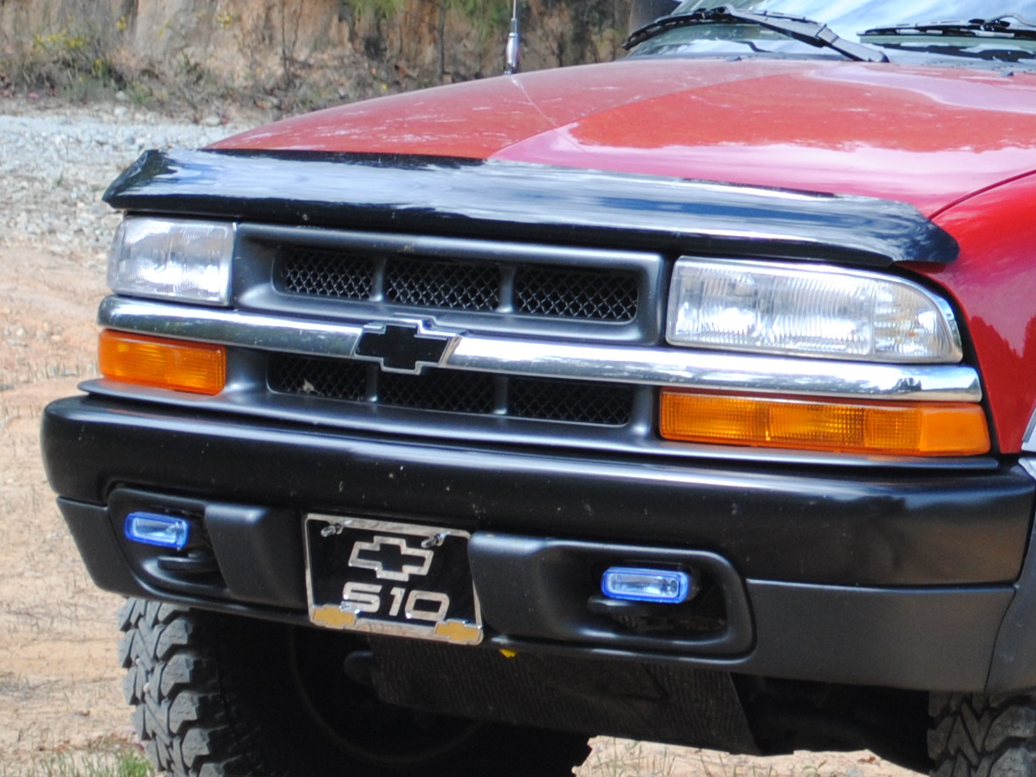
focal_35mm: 211
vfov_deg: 7.0
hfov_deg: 9.3
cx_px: 1259
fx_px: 6301
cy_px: 35
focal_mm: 45
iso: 200
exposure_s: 1/125
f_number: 5.6
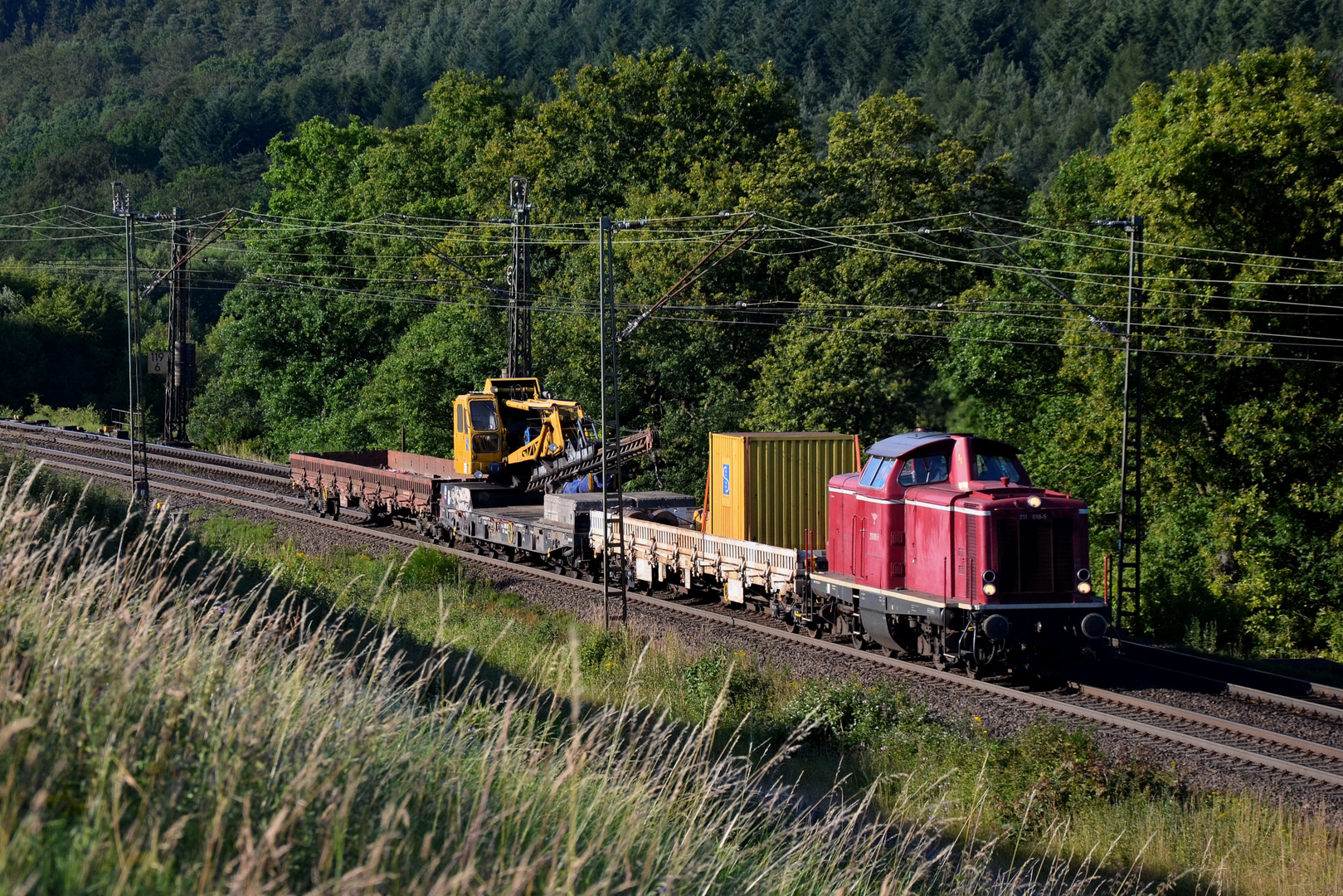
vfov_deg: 9.3
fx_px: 5485
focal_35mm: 147
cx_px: 672
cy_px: 448
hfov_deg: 14.0
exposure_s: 1/1000
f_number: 6.3
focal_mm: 98
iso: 250
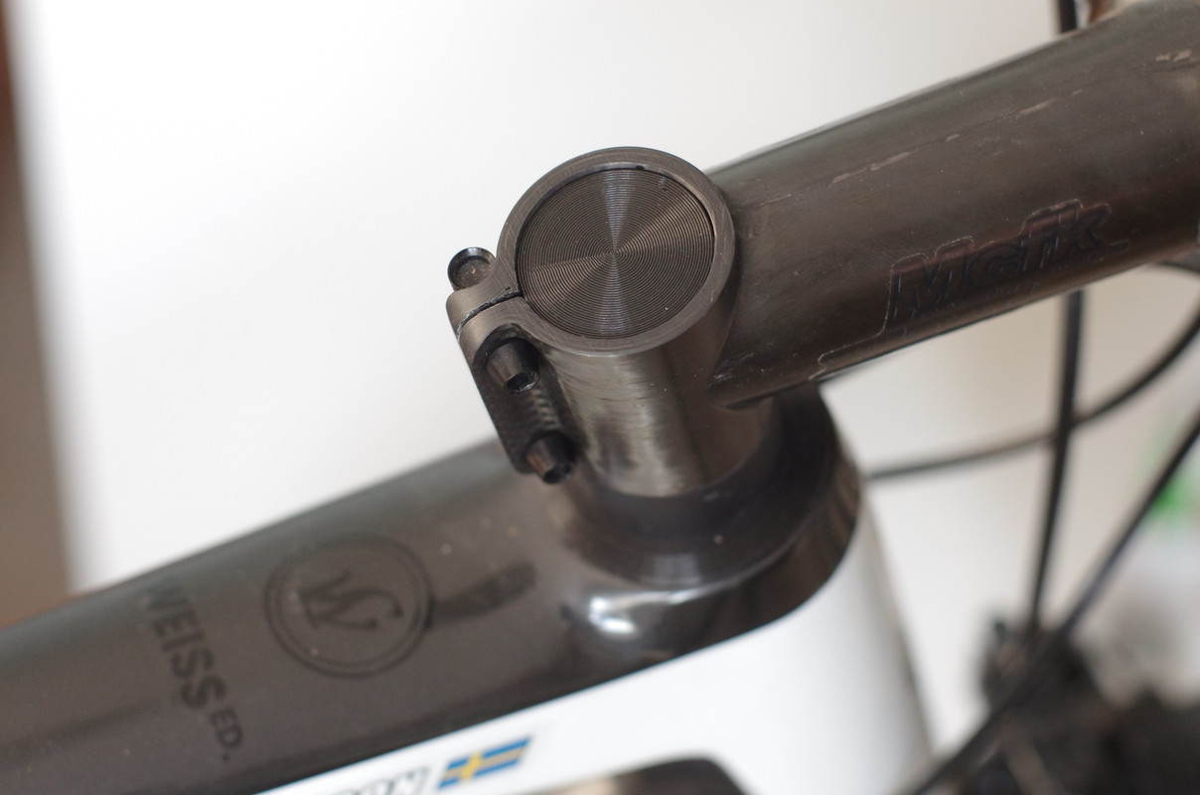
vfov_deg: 18.1
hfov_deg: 27.0
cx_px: 600
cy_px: 398
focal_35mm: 75
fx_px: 2495
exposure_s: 1/40
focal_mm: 50
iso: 1600
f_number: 4
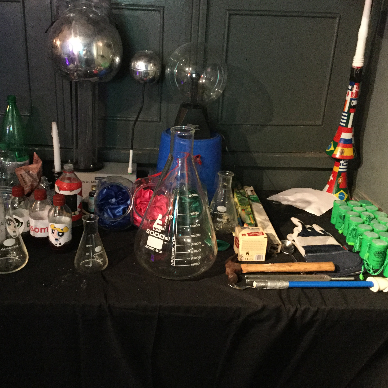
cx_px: 168
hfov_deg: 44.8
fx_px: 469
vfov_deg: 44.9
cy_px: 194
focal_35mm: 37
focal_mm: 3.3
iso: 200
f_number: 2.4
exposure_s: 1/17
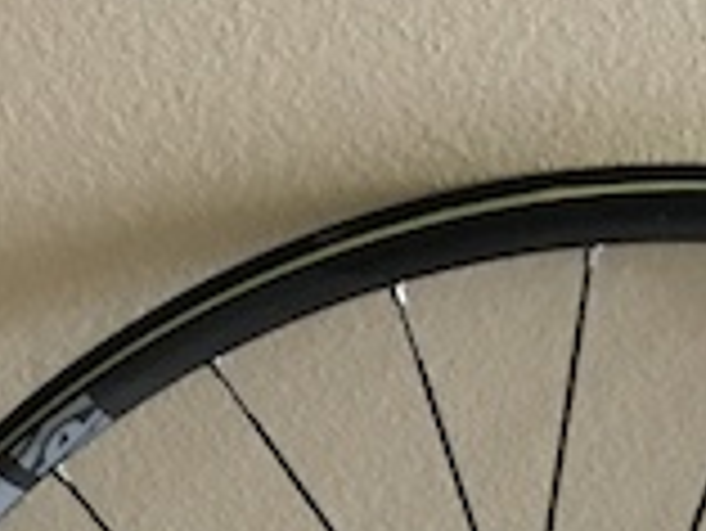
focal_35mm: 148
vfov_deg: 9.6
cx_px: -292
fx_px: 3021
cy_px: 922
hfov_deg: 12.8
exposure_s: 1/20
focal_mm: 4.15
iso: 200
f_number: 2.2
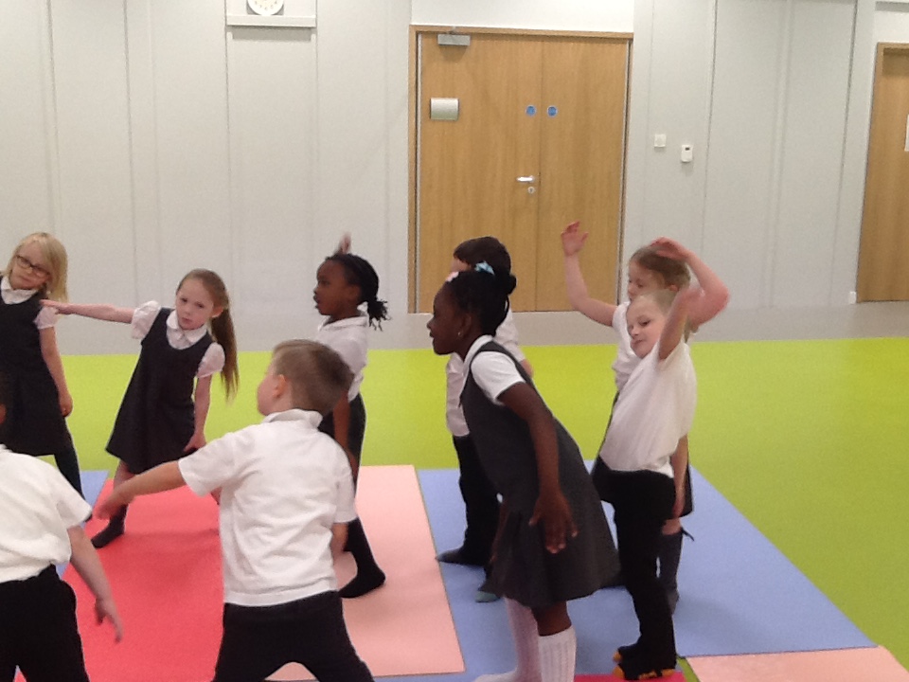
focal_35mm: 44
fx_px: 1155
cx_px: 454
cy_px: 341
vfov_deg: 32.9
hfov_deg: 42.9
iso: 40
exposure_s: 1/30
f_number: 2.4
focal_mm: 2.03
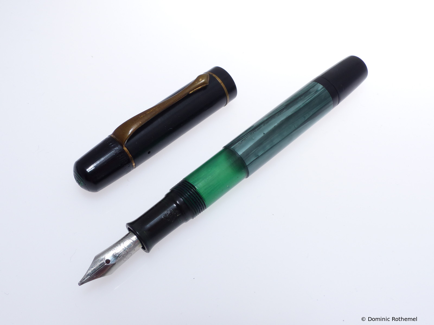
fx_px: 489
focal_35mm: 39
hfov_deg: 47.9
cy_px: 162
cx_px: 217
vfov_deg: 36.8
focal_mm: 7
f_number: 5.6
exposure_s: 1/160
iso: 100
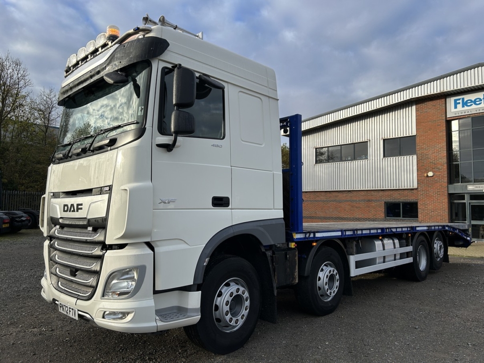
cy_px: 182
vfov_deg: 53.1
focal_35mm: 26
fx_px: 364
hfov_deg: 67.3
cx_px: 242
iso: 50
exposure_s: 1/1669
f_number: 1.5
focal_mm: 5.7
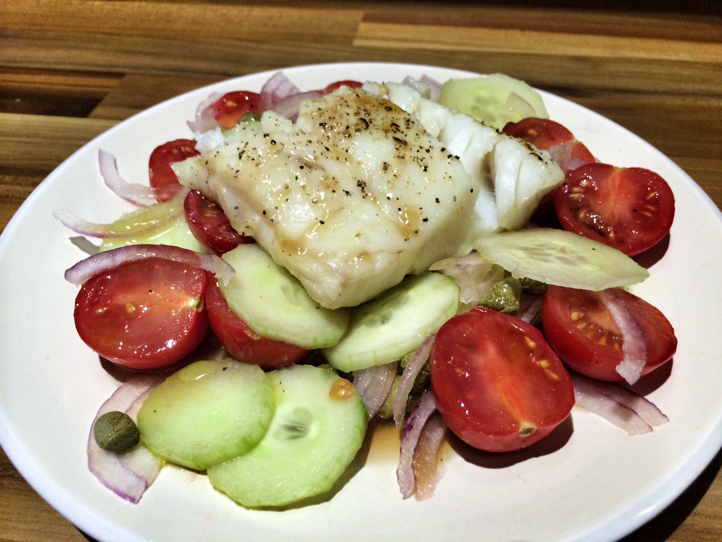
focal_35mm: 30
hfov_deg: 60.0
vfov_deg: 46.8
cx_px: 361
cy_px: 271
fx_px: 626
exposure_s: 1/30
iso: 64
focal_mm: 4.12
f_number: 2.2
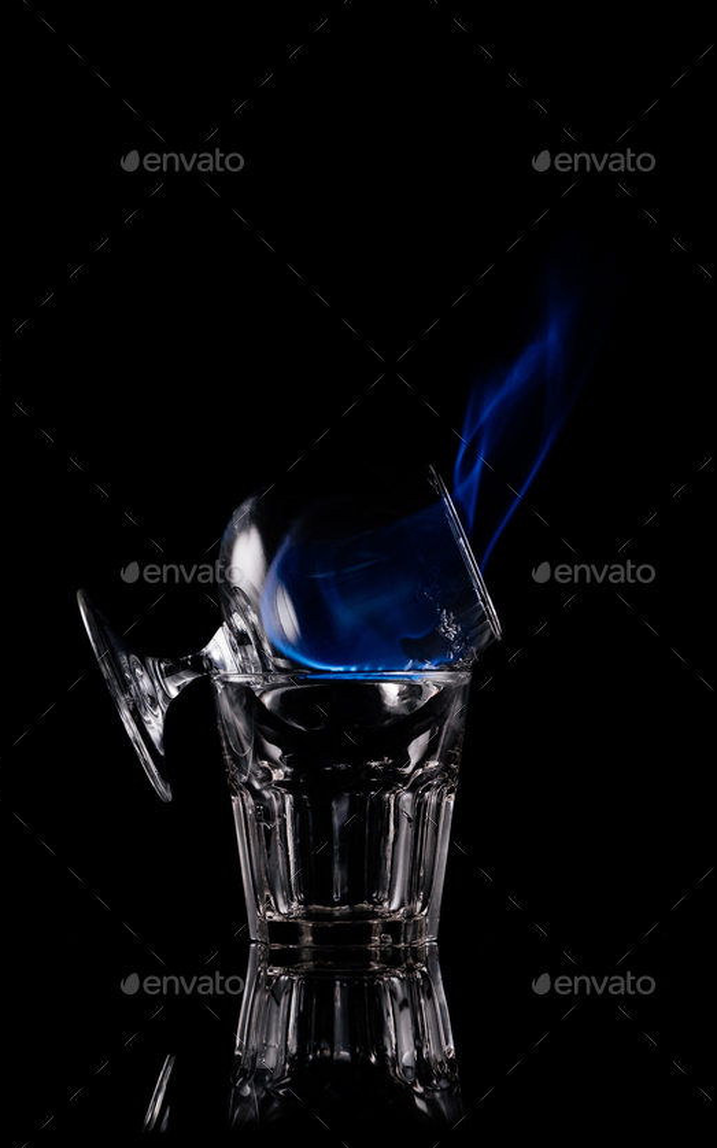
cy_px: 562
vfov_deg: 18.4
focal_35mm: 113
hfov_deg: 11.6
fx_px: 3534
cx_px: 384
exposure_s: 1/4
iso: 400
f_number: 9
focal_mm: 105
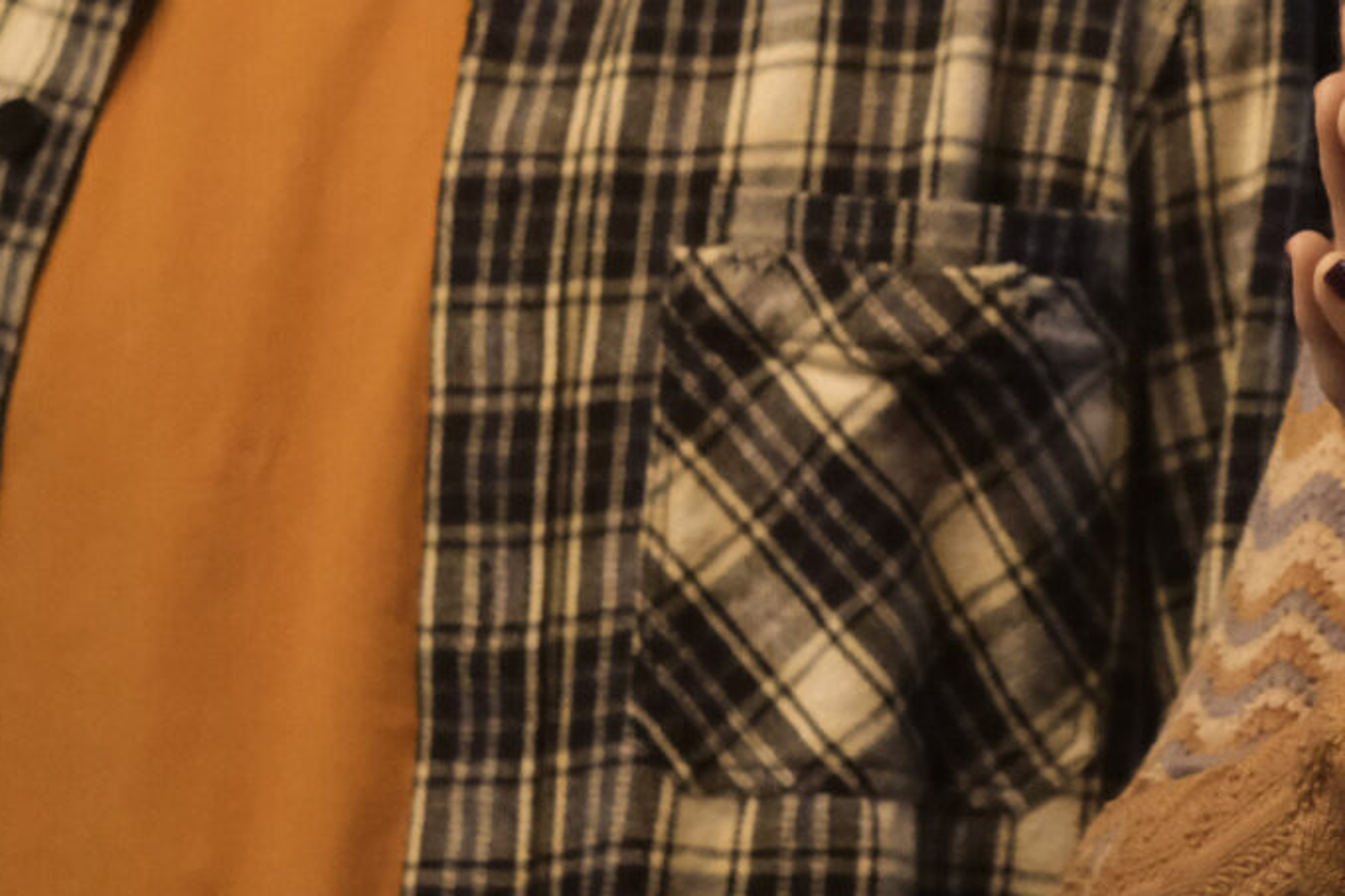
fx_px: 11805
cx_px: 1487
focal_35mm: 316
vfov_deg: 4.3
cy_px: -21
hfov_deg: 6.5
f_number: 2.8
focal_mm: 56
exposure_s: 1/125
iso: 6400
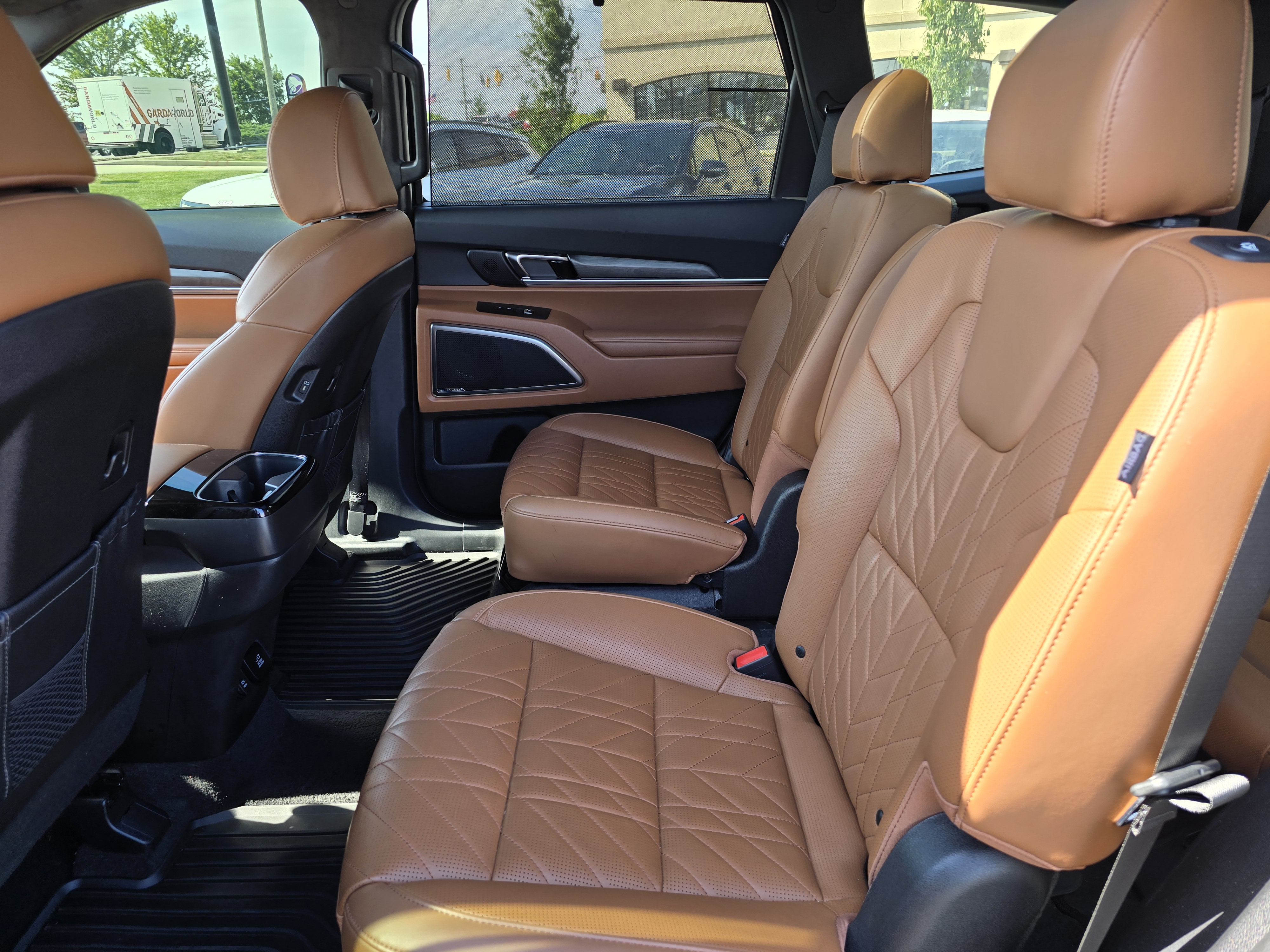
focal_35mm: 23
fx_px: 844
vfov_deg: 58.9
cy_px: 476
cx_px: 635
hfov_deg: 73.9
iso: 32
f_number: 1.7
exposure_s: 1/120
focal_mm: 6.3
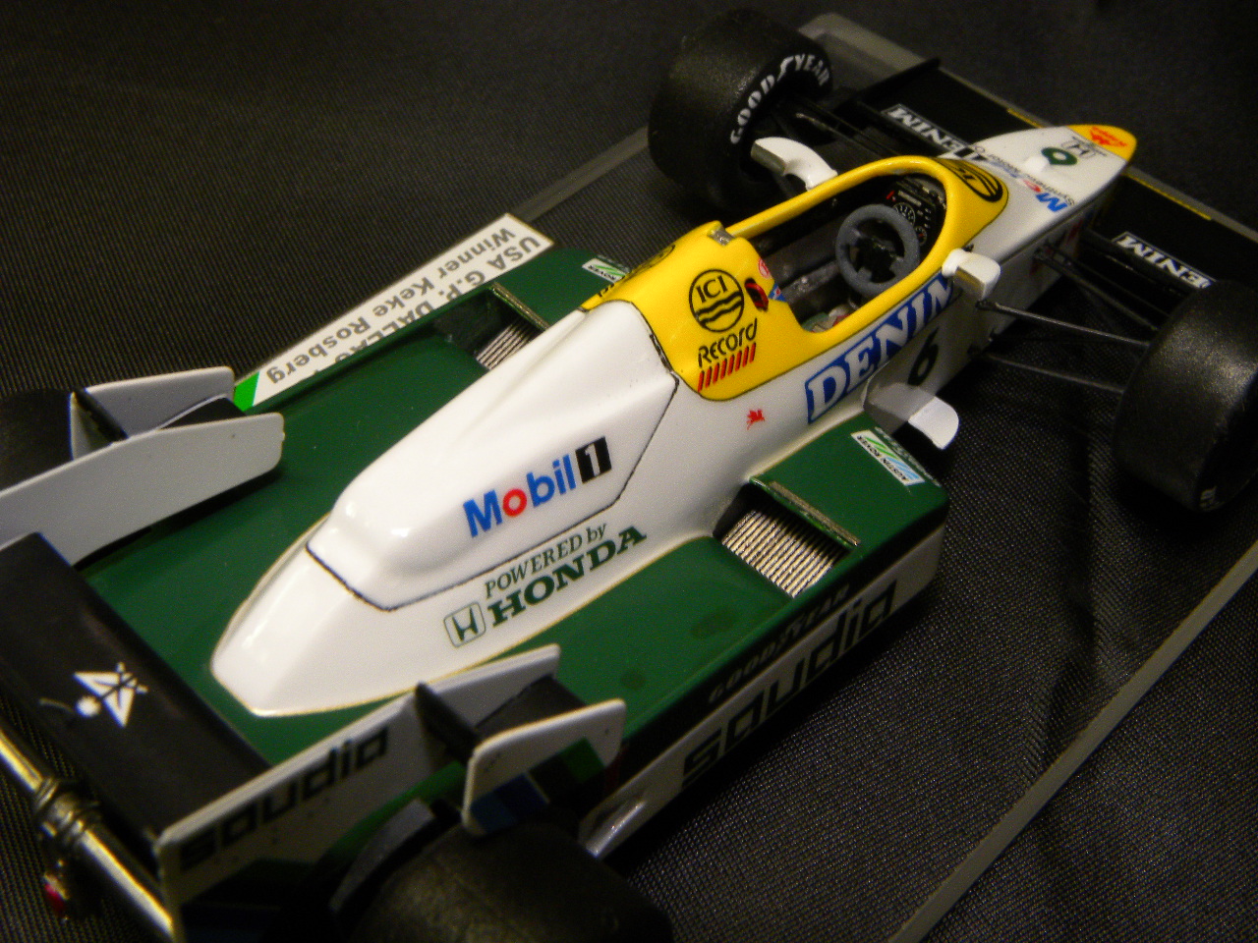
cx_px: 629
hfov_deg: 36.8
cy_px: 472
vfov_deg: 28.0
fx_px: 1890
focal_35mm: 52
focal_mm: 9.2
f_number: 8
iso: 179
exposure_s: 1/30
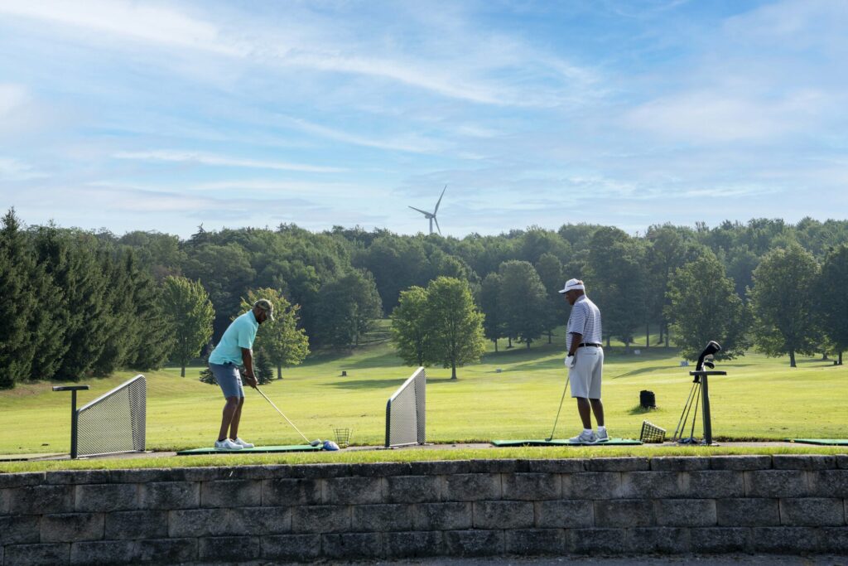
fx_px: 1201
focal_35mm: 51
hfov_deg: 38.9
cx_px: 424
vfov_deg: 26.5
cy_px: 283
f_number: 6.3
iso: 400
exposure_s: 1/500
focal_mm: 51
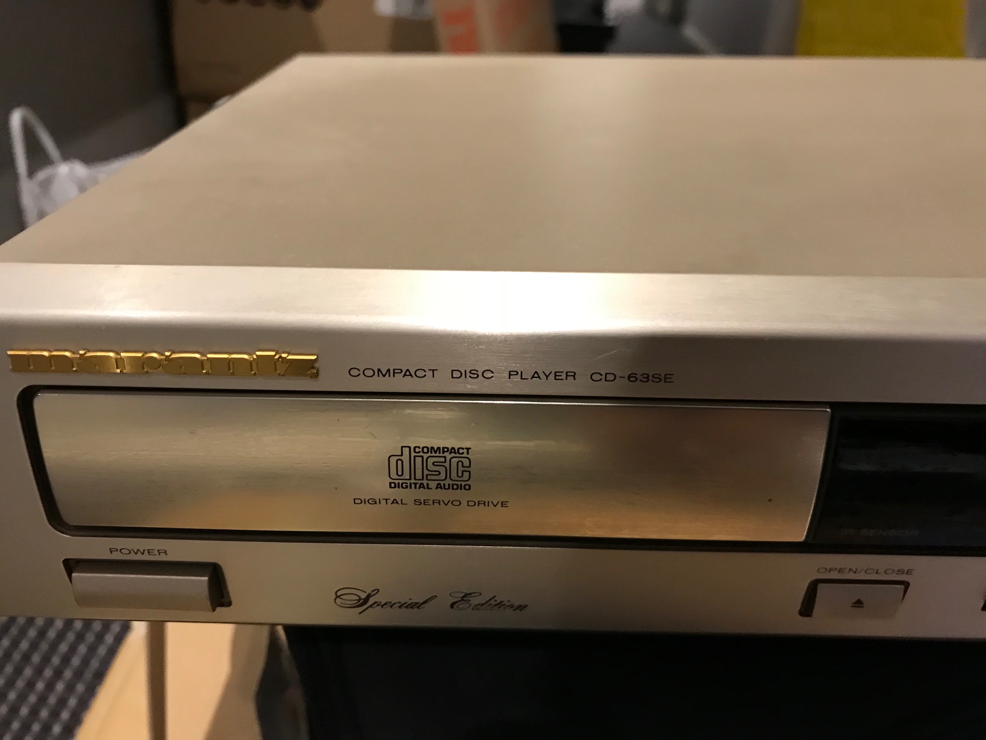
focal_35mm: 28
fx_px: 798
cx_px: 493
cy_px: 370
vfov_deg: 49.7
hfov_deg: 63.4
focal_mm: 3.99
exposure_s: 1/17
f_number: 1.8
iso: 100
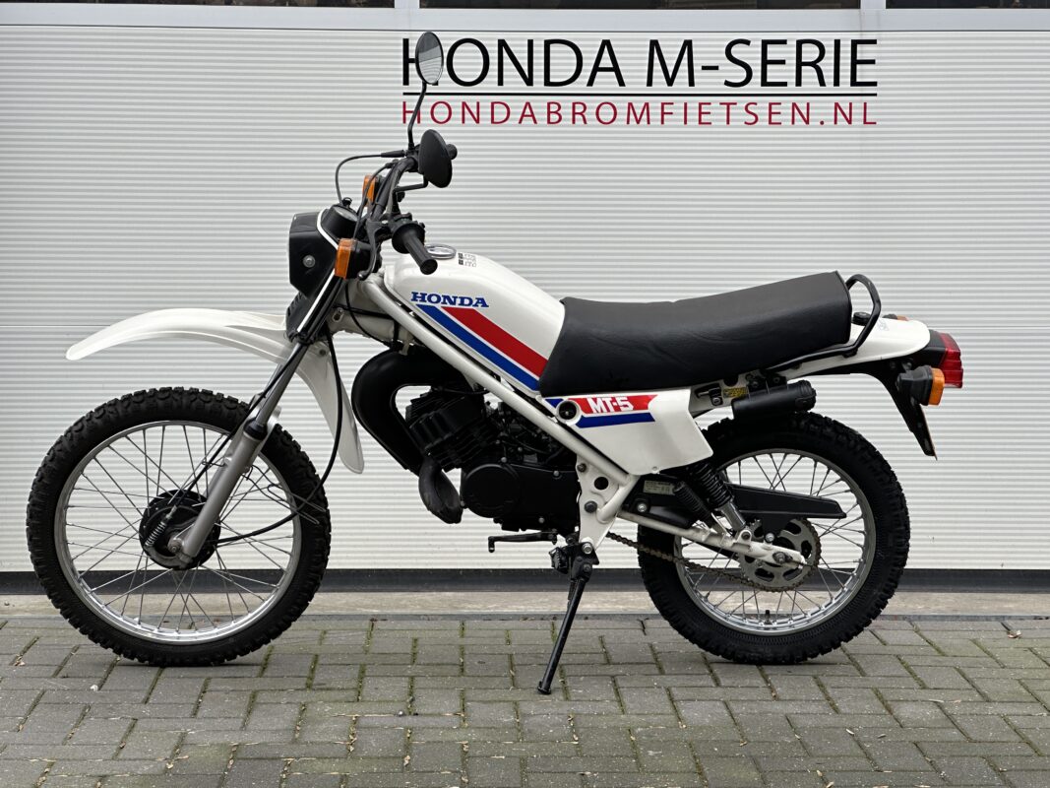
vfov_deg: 19.1
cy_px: 394
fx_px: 2335
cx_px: 525
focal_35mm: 77
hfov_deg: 25.3
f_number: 2.8
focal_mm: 9
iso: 50
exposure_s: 1/100
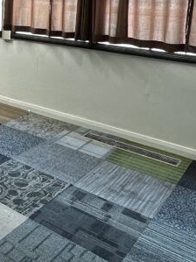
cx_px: -23
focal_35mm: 48
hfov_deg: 27.5
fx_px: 363
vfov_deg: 36.7
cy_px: 18
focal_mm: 2.22
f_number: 2.2
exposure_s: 1/120
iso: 160
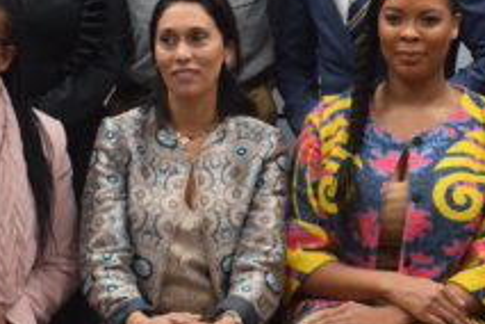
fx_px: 1819
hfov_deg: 15.1
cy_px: 49
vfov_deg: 10.1
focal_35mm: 135
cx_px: 376
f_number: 4.2
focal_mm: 30
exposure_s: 1/60
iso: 720
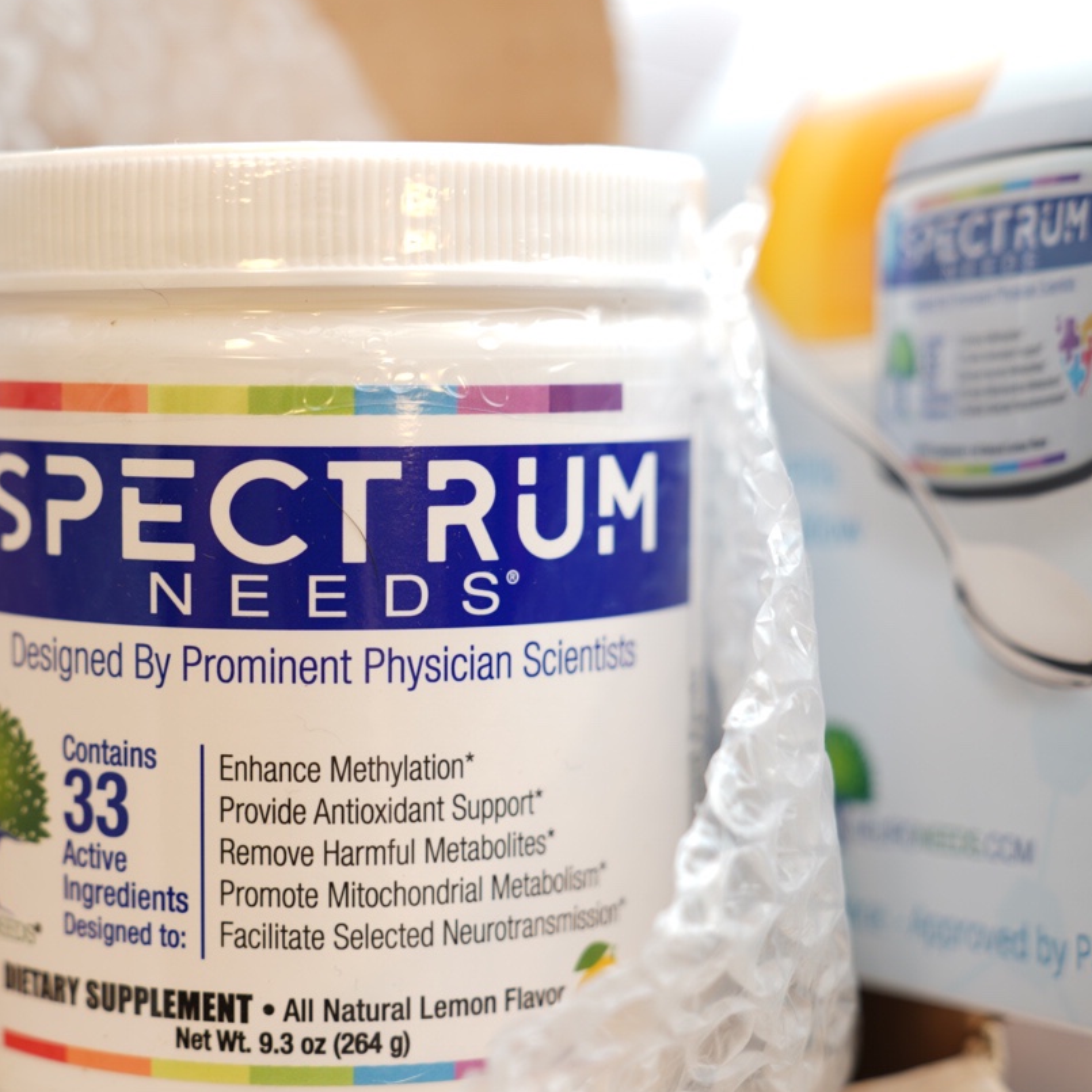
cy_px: 582
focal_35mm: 82
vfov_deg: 21.1
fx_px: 2927
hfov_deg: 21.1
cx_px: 396
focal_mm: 48
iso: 80
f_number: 2.8
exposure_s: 1/30
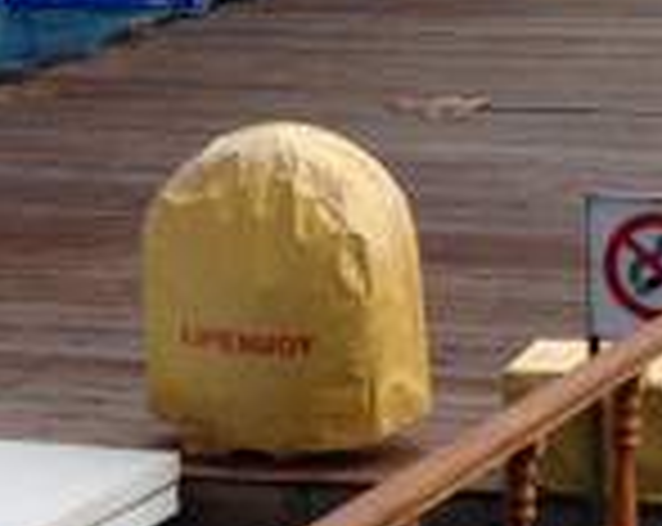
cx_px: 482
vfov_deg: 9.3
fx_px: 3187
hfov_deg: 11.8
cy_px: -169
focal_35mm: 163
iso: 50
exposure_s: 1/1727
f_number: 2.4
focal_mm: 4.28
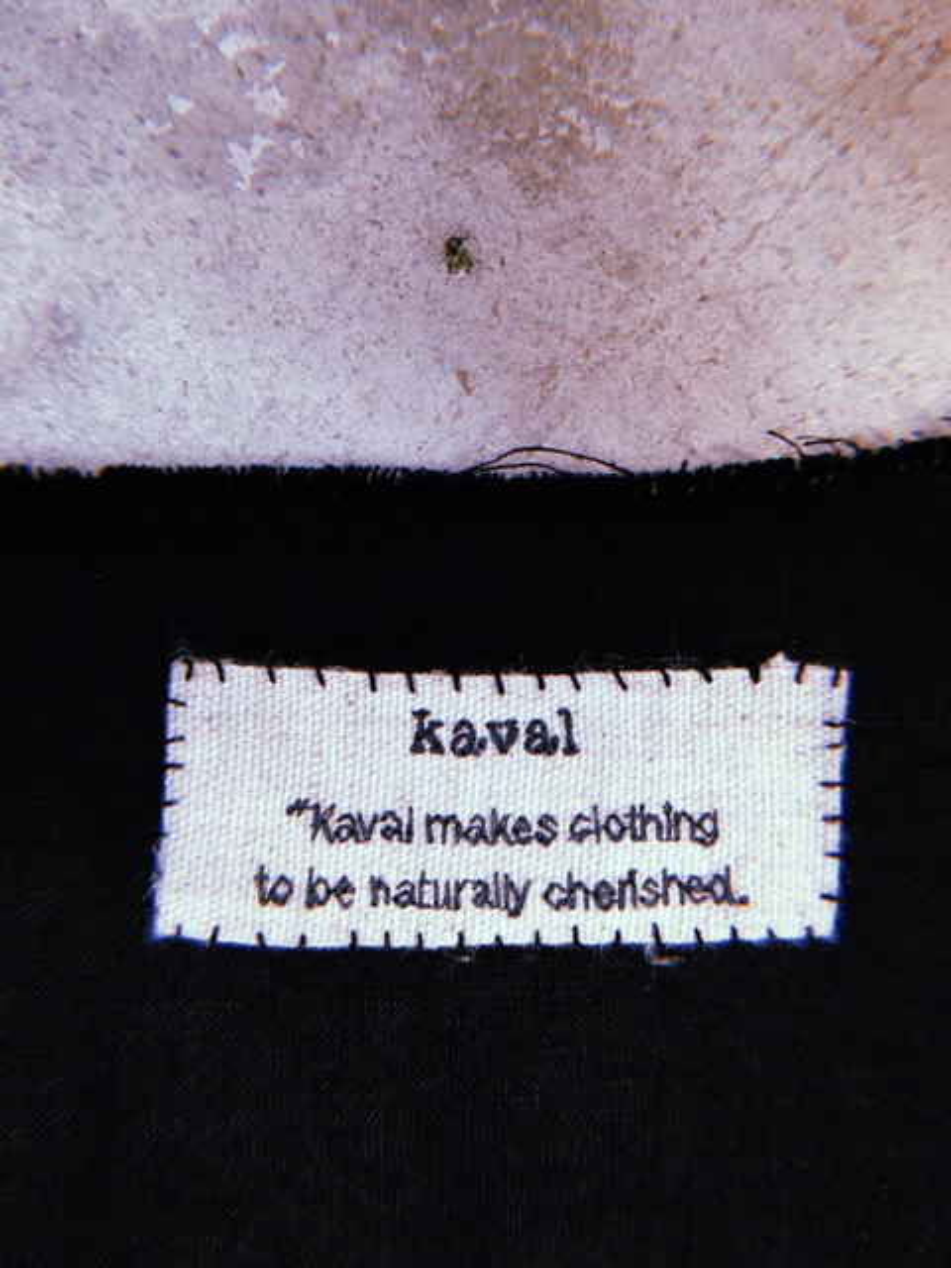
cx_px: 476
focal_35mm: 29
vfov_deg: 61.7
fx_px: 1062
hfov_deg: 48.2
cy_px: 634
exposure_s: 1/33
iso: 100
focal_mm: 4.15
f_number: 2.2
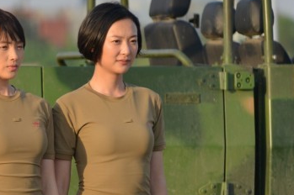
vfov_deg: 2.5
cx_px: -13
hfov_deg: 3.8
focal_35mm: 545
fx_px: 4447
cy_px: 173
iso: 250
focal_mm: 200
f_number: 4.5
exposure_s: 1/1250
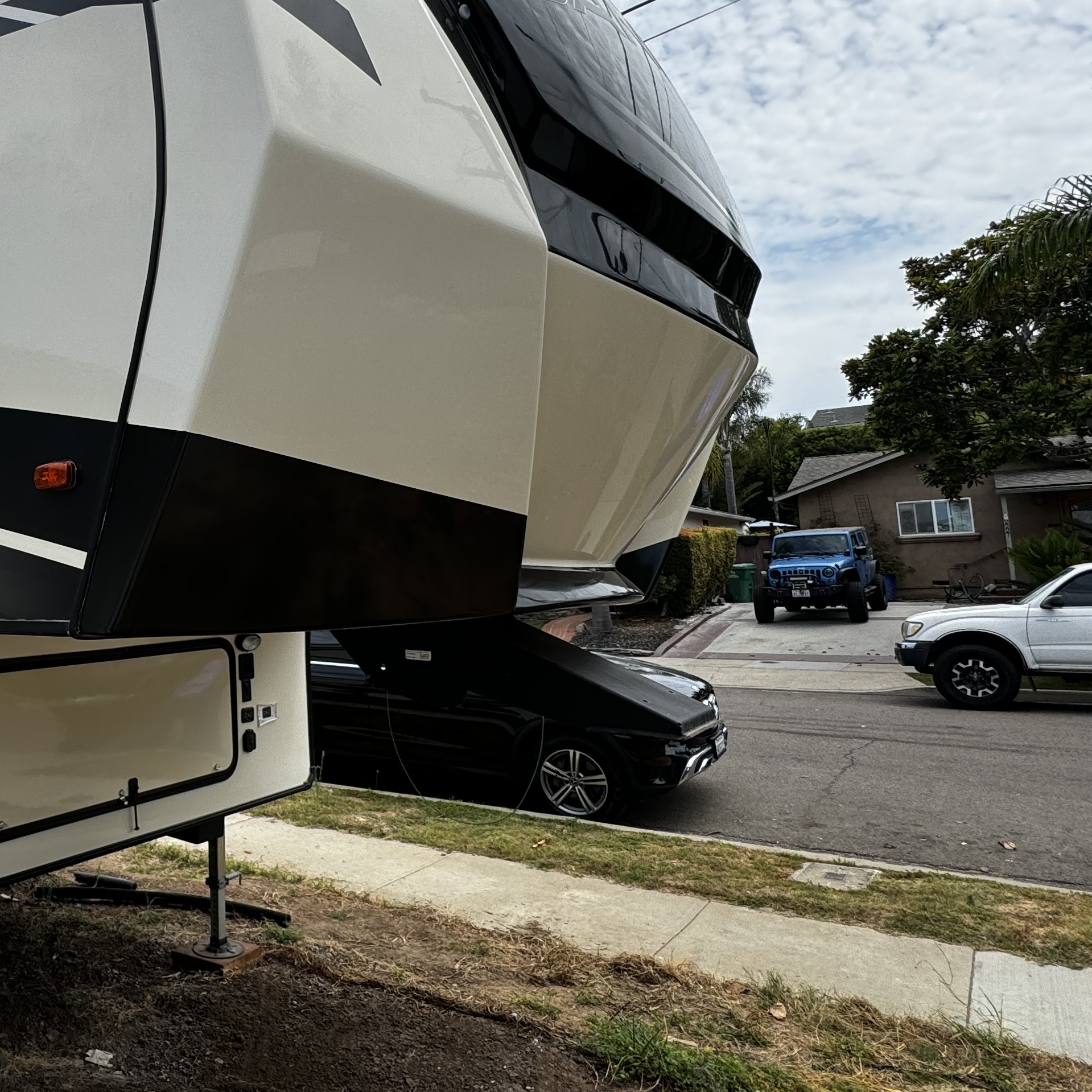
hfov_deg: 55.9
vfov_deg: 60.8
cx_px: 193
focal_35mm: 26
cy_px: 480
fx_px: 928
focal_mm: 2.22
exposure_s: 1/1217
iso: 50
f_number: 2.2
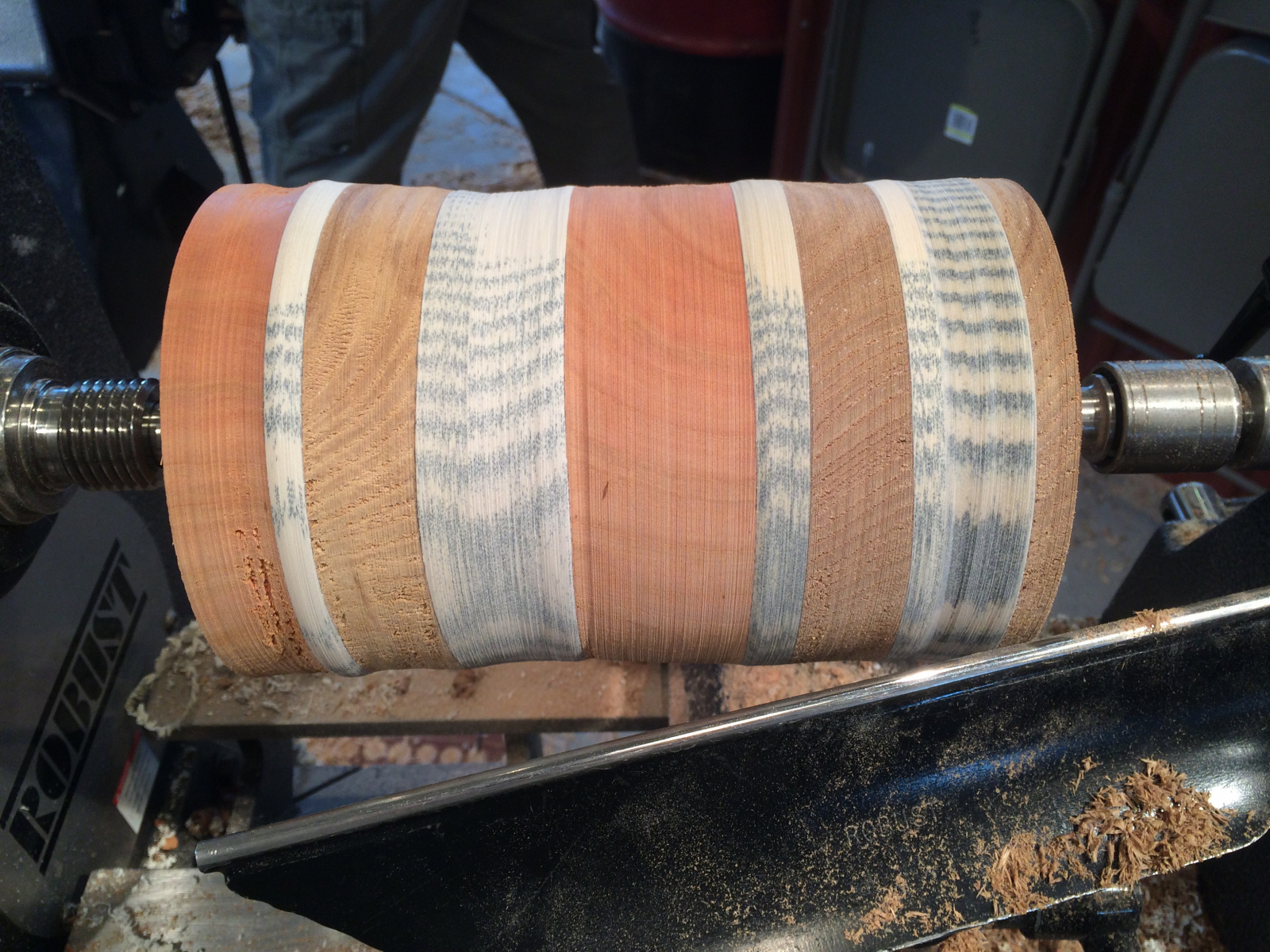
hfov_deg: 61.7
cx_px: 635
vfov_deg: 48.2
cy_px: 476
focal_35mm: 29
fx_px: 1064
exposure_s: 1/60
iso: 50
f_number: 2.2
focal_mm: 4.15
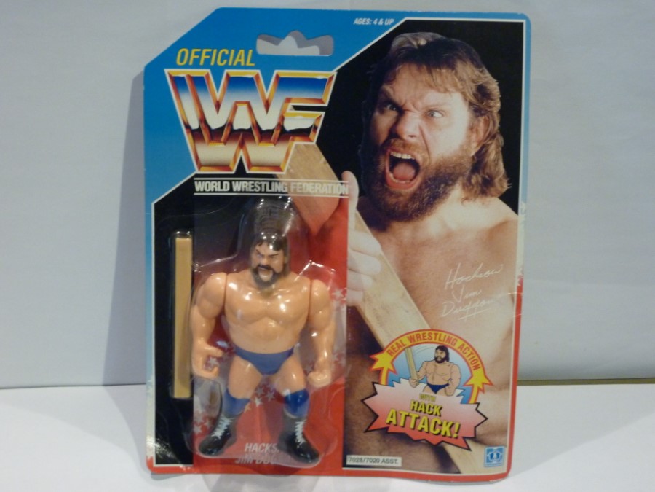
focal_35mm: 63
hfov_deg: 30.7
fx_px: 1192
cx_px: 328
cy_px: 246
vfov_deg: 23.3
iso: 400
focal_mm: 10.3
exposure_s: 1/40
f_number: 4
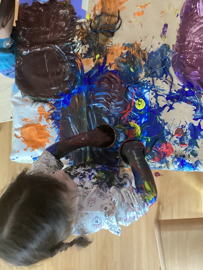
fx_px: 242
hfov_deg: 45.5
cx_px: 102
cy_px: 135
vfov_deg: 58.3
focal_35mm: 31
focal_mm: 3.3
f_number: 2.4
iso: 400
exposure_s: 1/30
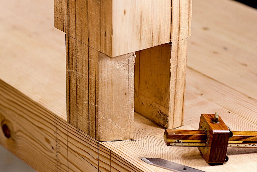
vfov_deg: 10.2
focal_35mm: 135
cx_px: 128
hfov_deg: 15.2
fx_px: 964
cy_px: 86
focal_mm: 90
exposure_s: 1/45
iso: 200
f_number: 4
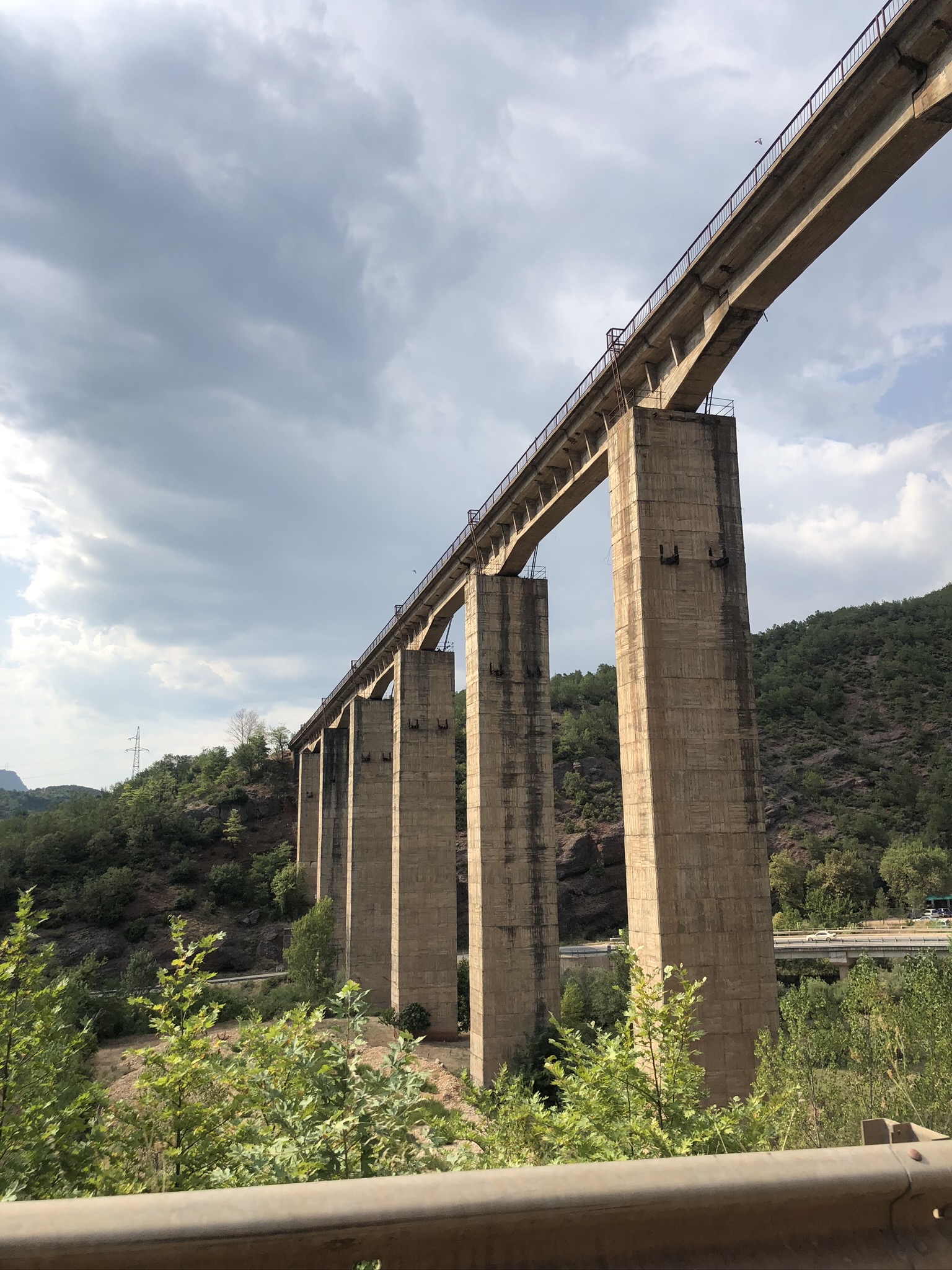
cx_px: 476
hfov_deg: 49.7
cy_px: 635
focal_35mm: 28
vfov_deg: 63.4
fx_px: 1027
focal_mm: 4
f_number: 1.8
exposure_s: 1/1779
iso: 20
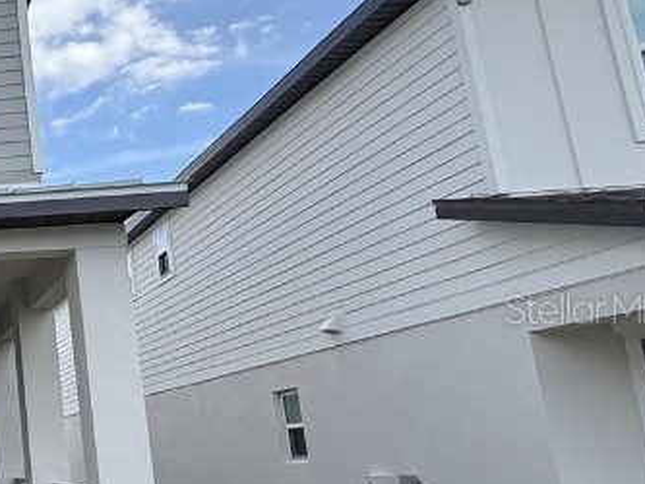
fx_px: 802
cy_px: 308
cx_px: -304
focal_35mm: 43
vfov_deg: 33.4
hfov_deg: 29.0
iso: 64
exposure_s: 1/1285
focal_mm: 2.22
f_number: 2.2
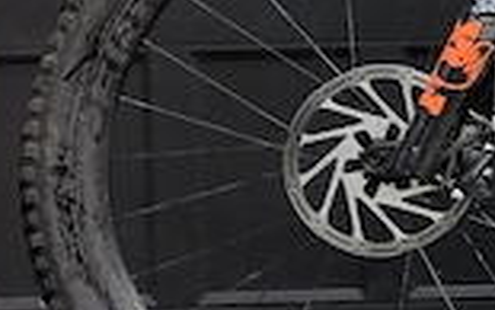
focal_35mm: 153
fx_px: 2065
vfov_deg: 8.5
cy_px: 32
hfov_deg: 11.8
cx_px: 1079
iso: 20
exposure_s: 1/393
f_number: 1.8
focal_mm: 4
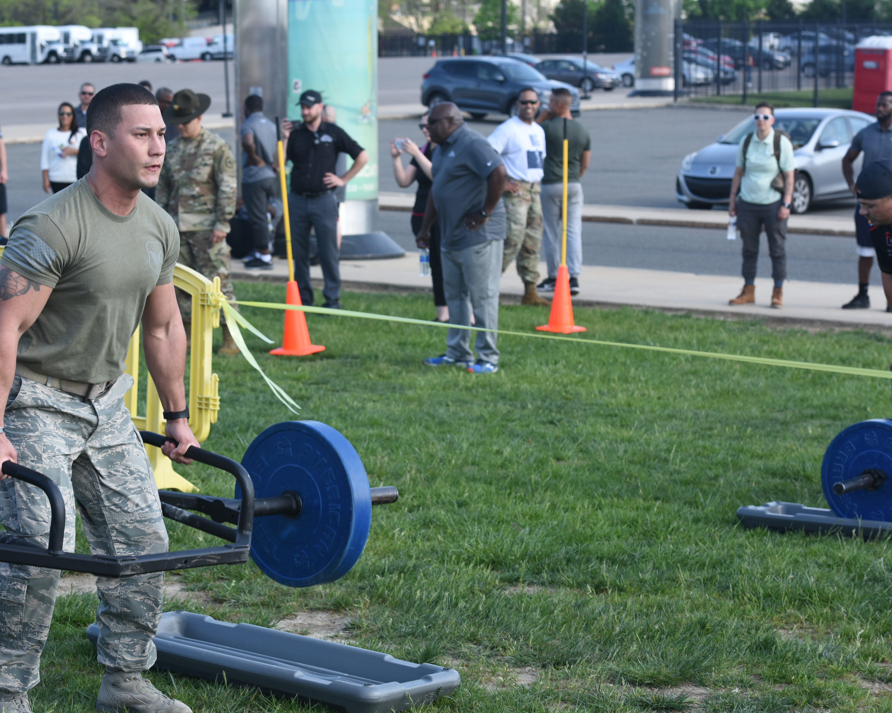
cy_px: 360
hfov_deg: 20.1
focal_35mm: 95
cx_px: 320
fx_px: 2508
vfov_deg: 16.2
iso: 200
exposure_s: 1/250
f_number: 7.1
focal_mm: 70
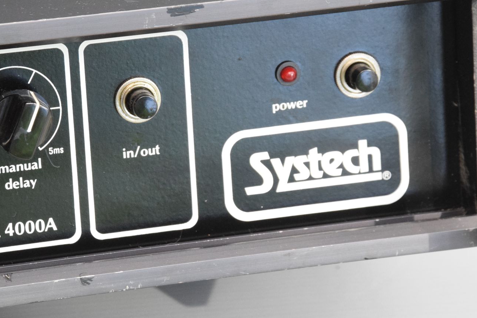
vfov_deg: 5.9
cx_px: 198
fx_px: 3101
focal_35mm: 234
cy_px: 81
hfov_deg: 8.8
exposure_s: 1/160
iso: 3200
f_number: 11
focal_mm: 100
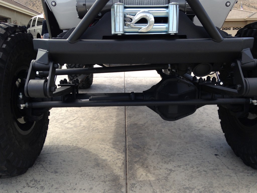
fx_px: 245
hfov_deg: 55.4
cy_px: 96
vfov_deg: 42.9
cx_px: 128
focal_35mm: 33
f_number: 2.4
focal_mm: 4.12
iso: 50
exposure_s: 1/352
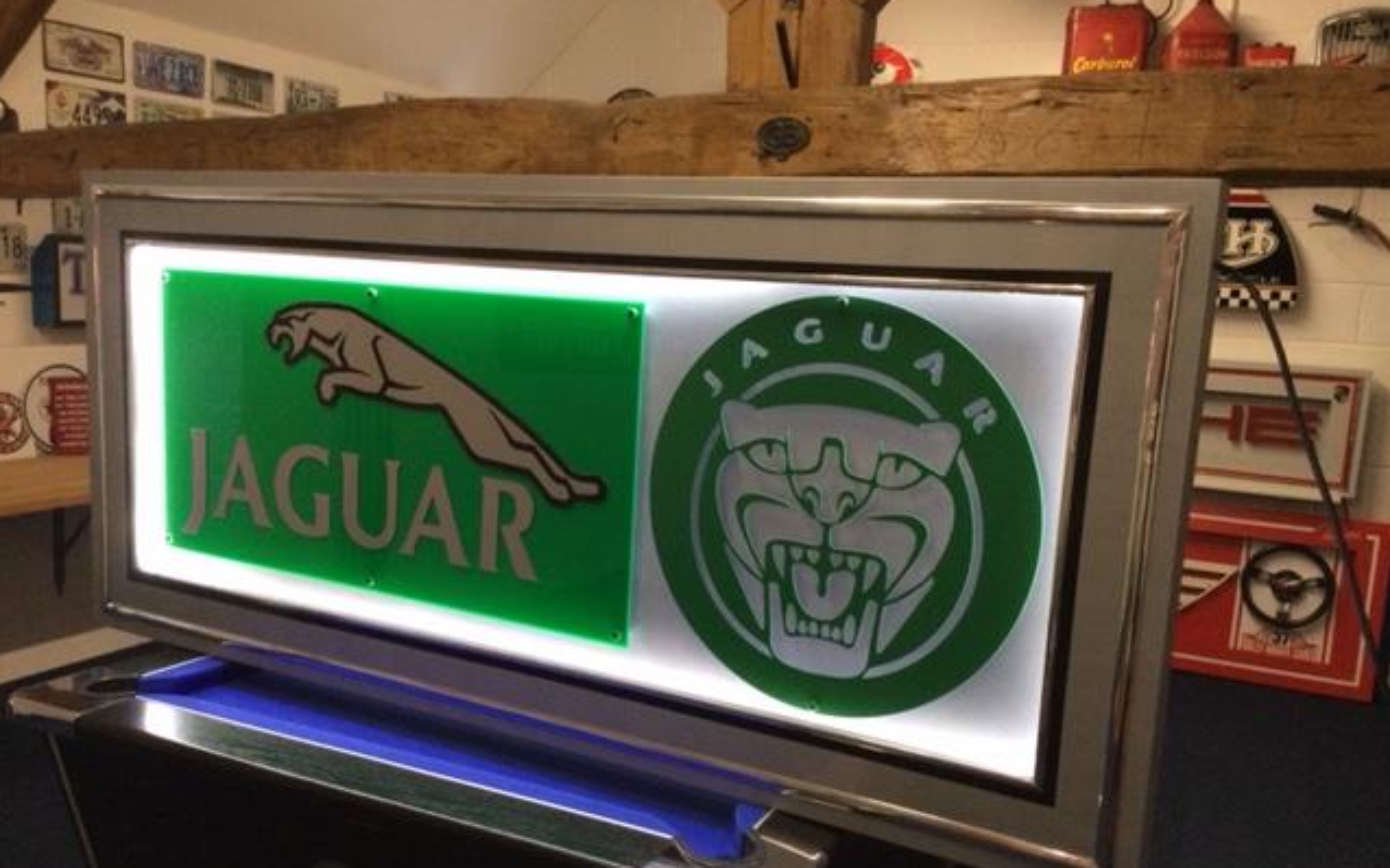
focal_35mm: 33
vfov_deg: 38.2
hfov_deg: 58.1
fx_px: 1250
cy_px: 510
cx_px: 694
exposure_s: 1/33
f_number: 2.4
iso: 200
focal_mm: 3.3
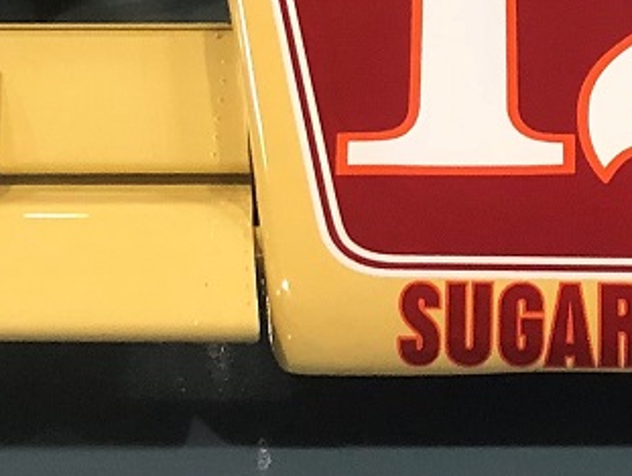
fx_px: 2650
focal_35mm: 145
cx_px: 544
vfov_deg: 10.0
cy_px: -220
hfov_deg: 13.5
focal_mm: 4
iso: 80
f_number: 1.8
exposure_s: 1/15
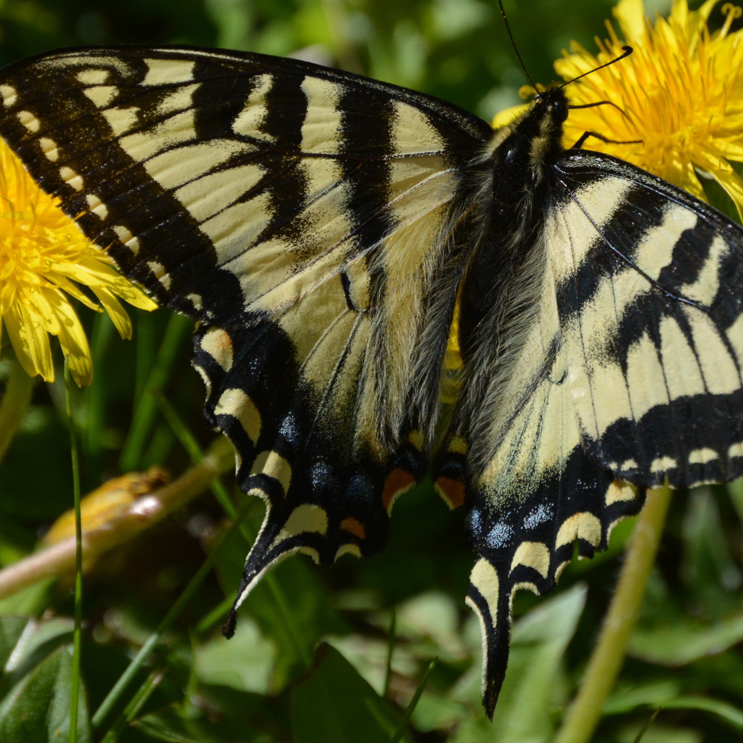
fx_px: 9301
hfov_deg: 4.6
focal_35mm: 383
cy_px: 371
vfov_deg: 4.6
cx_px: 427
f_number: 7.1
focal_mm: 200
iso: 400
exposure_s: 1/2000
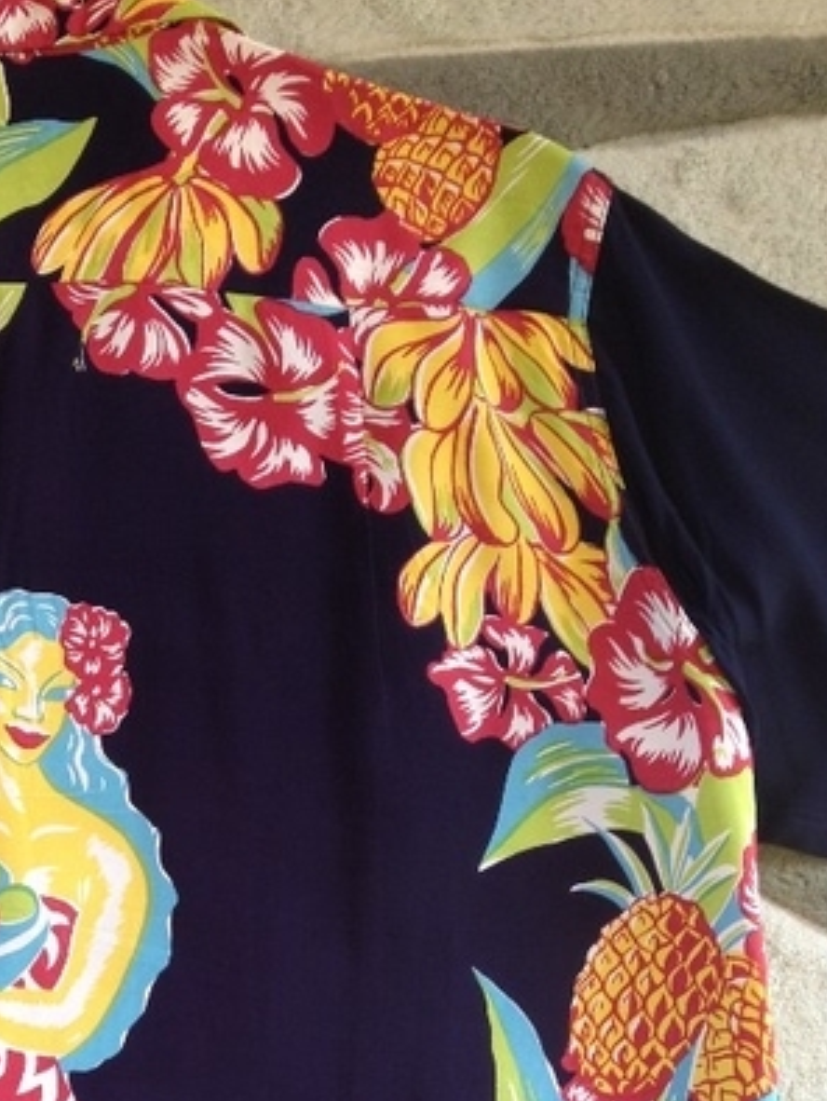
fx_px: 2259
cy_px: 1006
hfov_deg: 20.1
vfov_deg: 26.4
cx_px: 3
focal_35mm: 71
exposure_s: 1/24
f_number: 2.4
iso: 50
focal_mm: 4.28
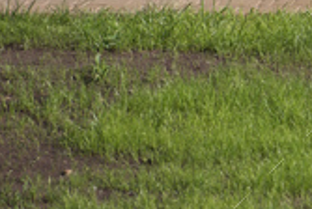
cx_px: 361
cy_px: -119
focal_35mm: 706
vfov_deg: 2.0
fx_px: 6129
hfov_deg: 2.9
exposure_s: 1/1250
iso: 100
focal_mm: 200
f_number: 4.5
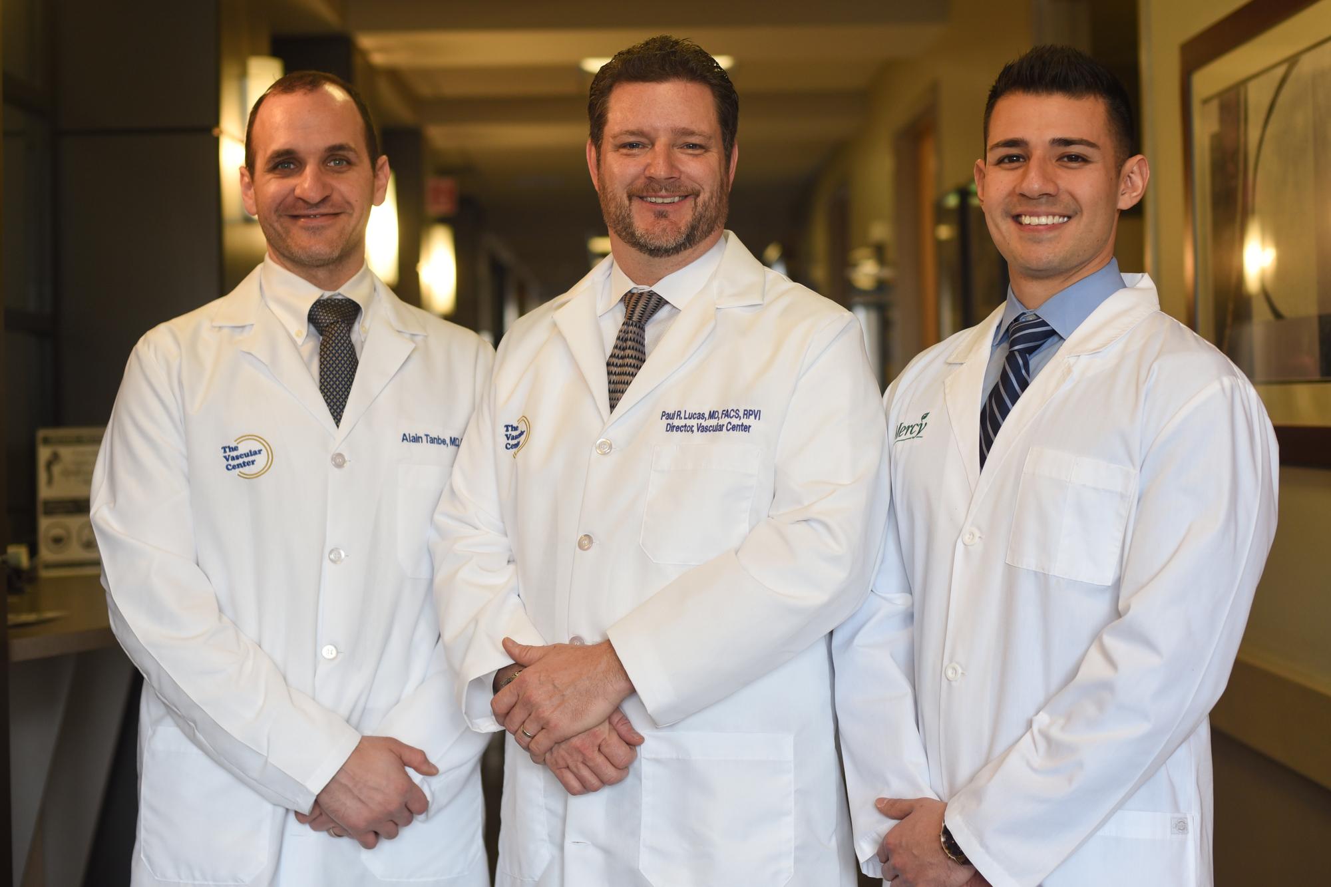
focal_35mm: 50
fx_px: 1848
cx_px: 666
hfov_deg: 39.6
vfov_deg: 27.0
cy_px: 444
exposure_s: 1/200
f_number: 3.2
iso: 400
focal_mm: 50
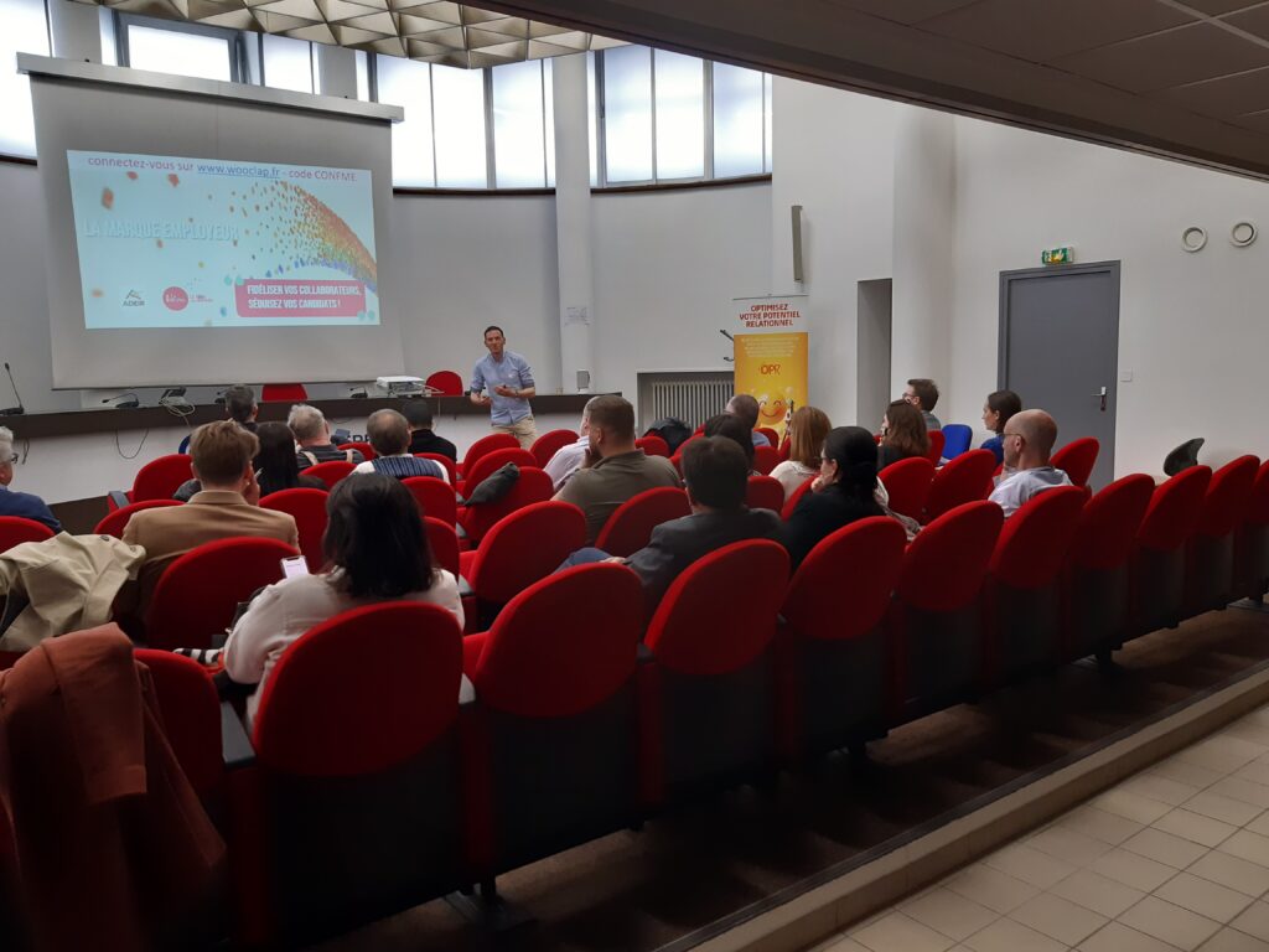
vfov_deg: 53.1
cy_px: 476
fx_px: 953
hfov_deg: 67.3
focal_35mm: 26
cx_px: 634
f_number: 1.7
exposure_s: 1/50
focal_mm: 3.92
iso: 160
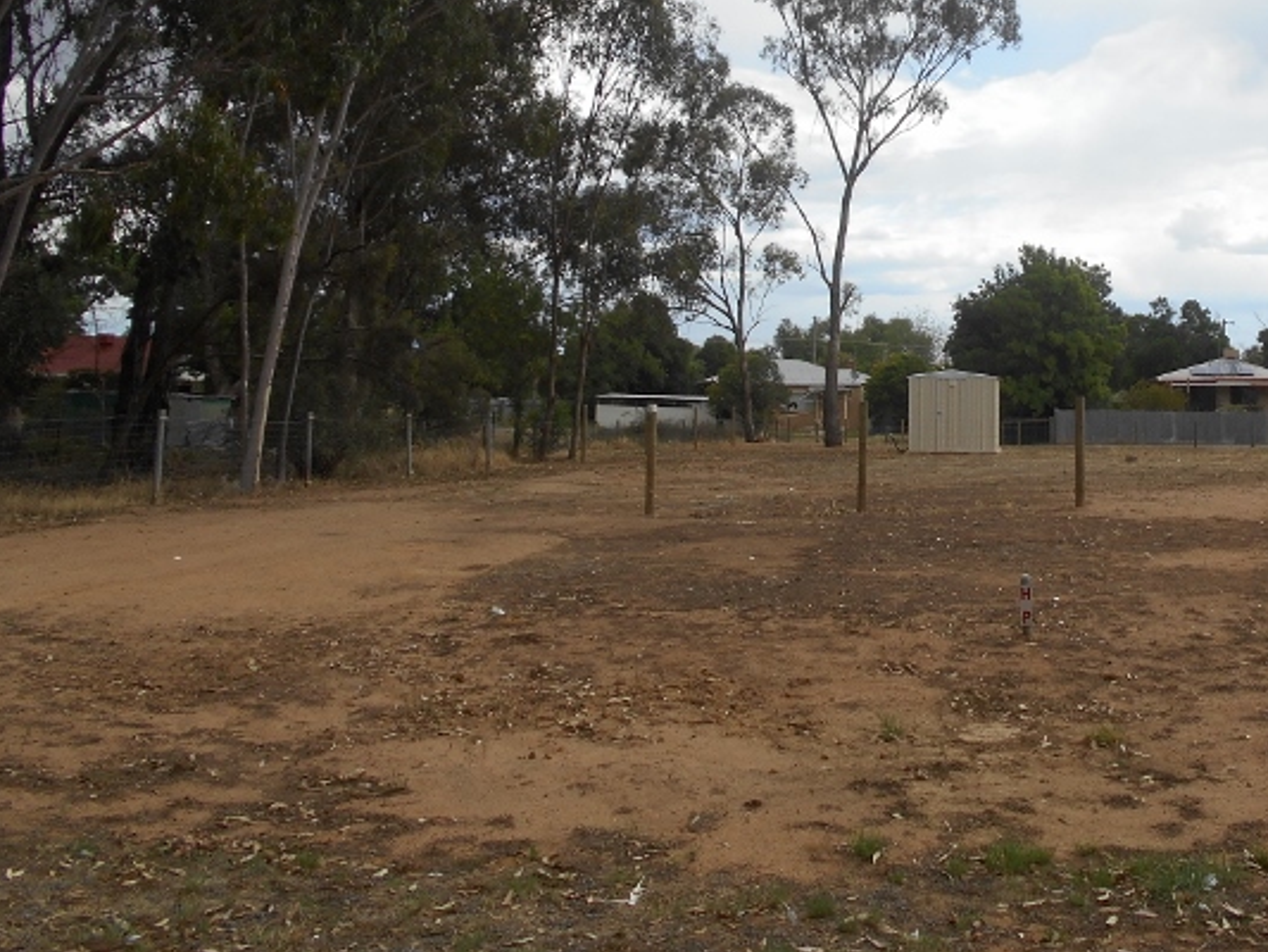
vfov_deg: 36.2
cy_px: 262
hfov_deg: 46.6
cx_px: 909
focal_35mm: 39
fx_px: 1429
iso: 80
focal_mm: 4.6
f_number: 3.2
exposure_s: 1/800
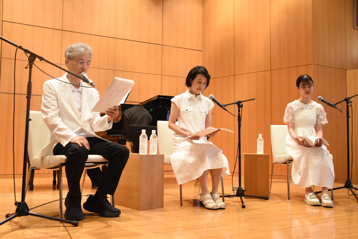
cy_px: 120
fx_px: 328
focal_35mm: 33
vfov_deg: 40.0
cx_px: 179
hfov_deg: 57.2
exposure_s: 1/60
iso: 2000
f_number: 4
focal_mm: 22
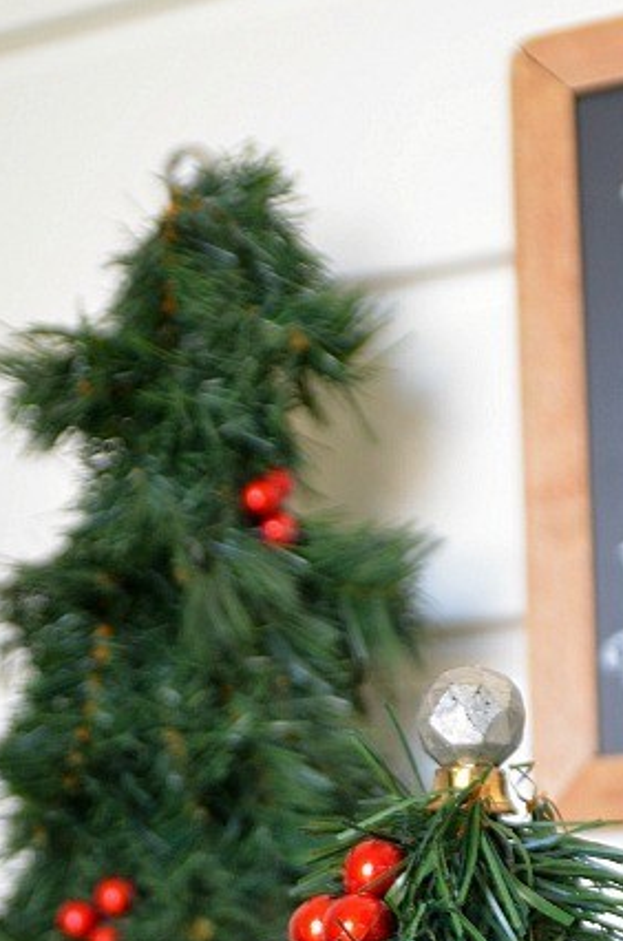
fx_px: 1982
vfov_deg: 25.7
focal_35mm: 76
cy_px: 885
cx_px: 532
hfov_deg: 17.6
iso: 500
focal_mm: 22
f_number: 4
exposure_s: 1/80
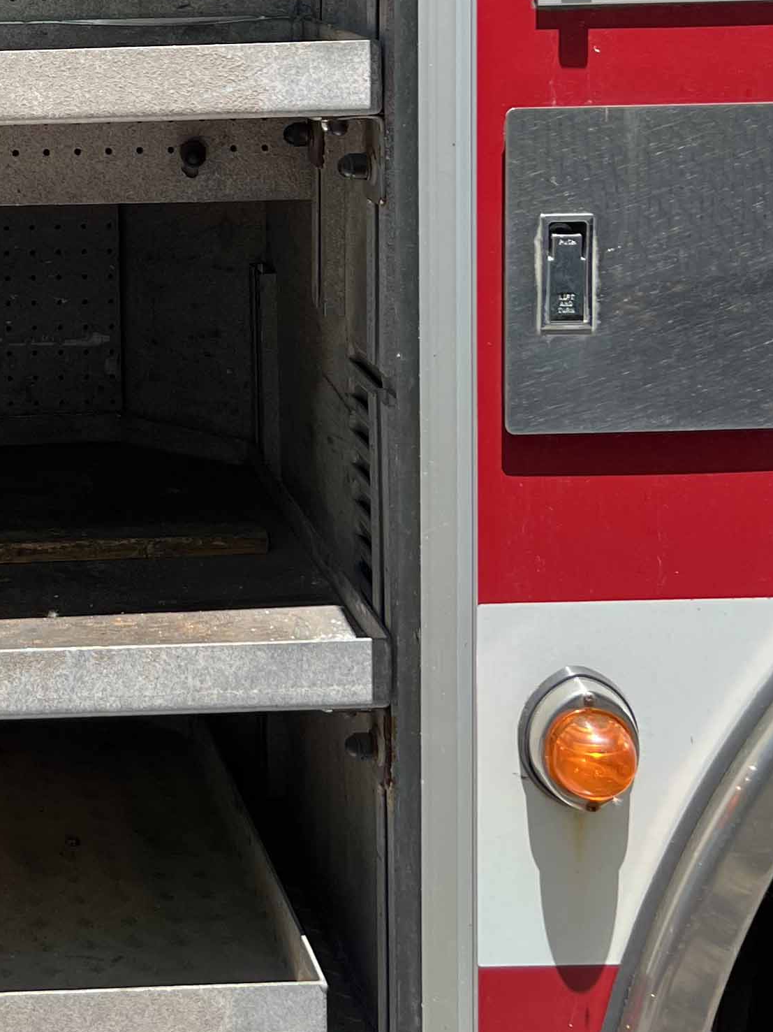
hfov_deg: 19.5
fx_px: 2115
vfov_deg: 26.0
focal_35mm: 71
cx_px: -164
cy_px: 1
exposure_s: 1/1238
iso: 50
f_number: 1.5
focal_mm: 5.7
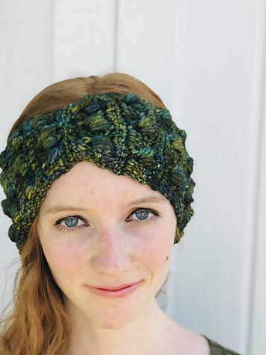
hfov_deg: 19.1
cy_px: 218
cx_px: 95
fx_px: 790
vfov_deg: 25.3
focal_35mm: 77
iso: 20
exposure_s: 1/264
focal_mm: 6.6
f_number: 2.8
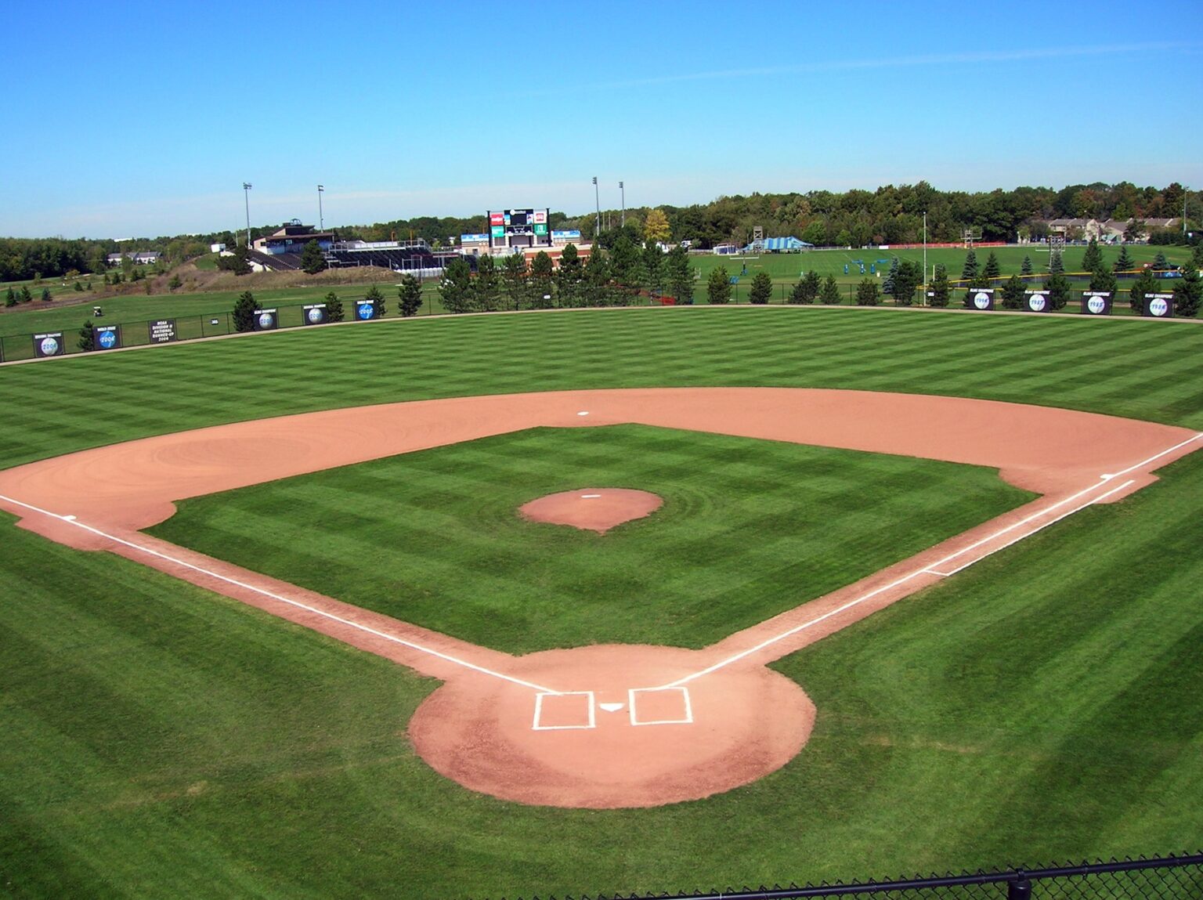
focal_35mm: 34
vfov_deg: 41.7
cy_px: 450
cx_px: 602
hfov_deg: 54.0
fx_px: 1180
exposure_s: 1/366
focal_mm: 5.7
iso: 50
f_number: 4.9
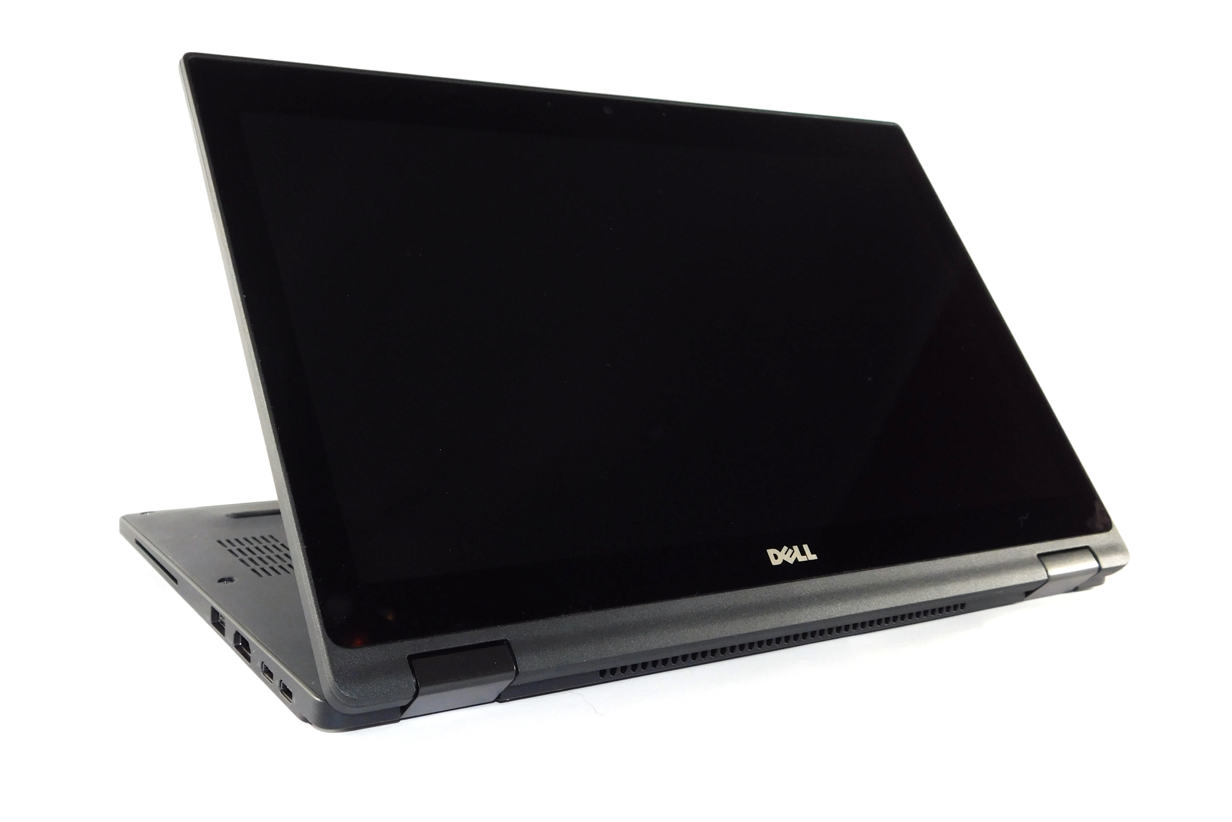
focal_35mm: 38
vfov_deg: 35.0
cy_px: 389
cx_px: 609
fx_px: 1300
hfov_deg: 50.7
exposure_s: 1/30
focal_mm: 6.3
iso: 200
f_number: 7
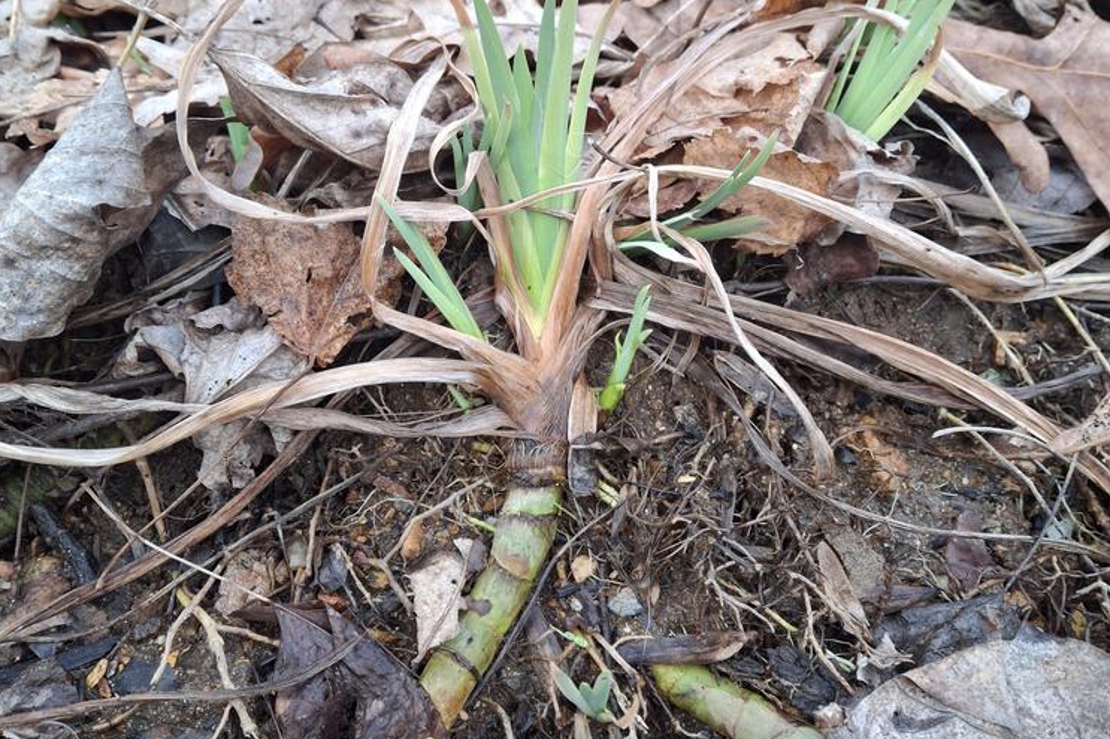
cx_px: 551
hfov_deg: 54.4
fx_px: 1079
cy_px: 325
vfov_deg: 37.8
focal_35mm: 35
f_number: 1.8
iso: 200
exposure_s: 1/120
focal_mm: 4.69
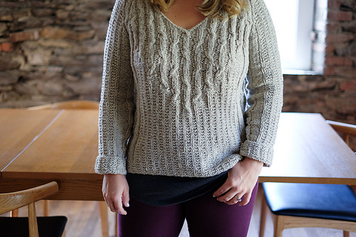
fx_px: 524
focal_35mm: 53
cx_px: 178
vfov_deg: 25.5
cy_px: 118
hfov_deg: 37.5
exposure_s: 1/60
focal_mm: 35
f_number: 1.4
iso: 640
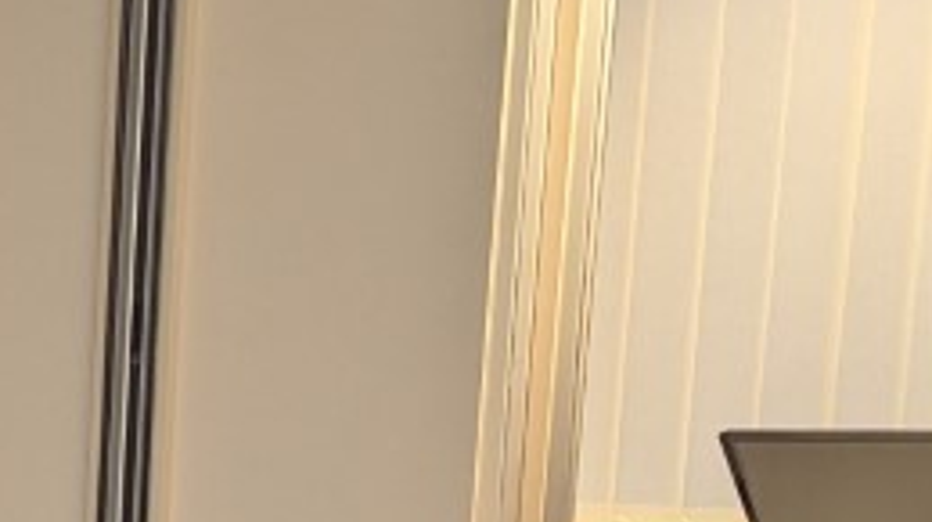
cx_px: -599
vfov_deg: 9.7
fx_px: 2987
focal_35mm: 121
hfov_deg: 15.8
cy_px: 803
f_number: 1.85
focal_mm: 6.81
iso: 524
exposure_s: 1/100
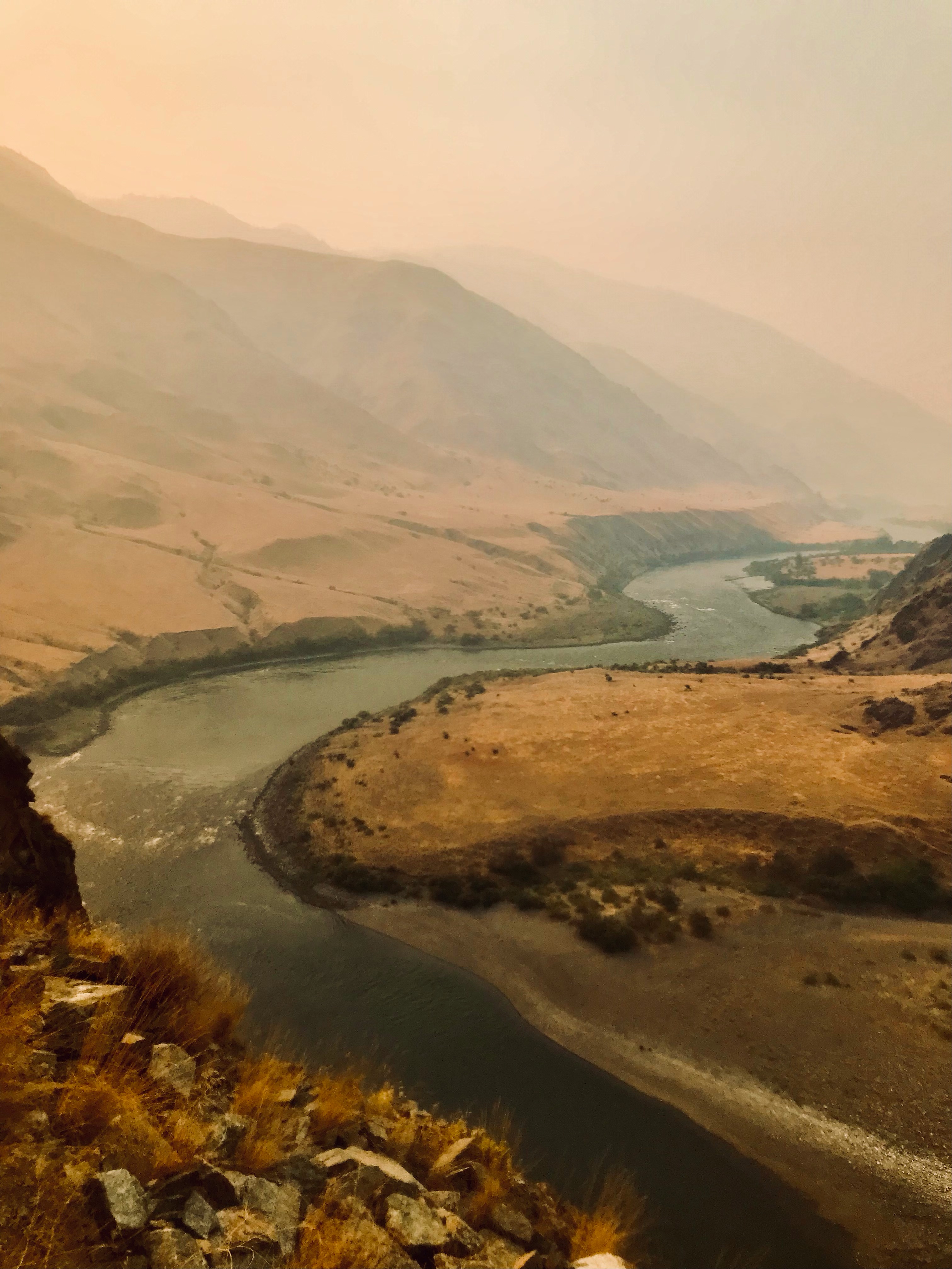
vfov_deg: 63.4
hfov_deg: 49.7
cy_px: 634
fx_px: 1027
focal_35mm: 28
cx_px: 476
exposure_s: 1/2519
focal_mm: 3.99
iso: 20
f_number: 1.8
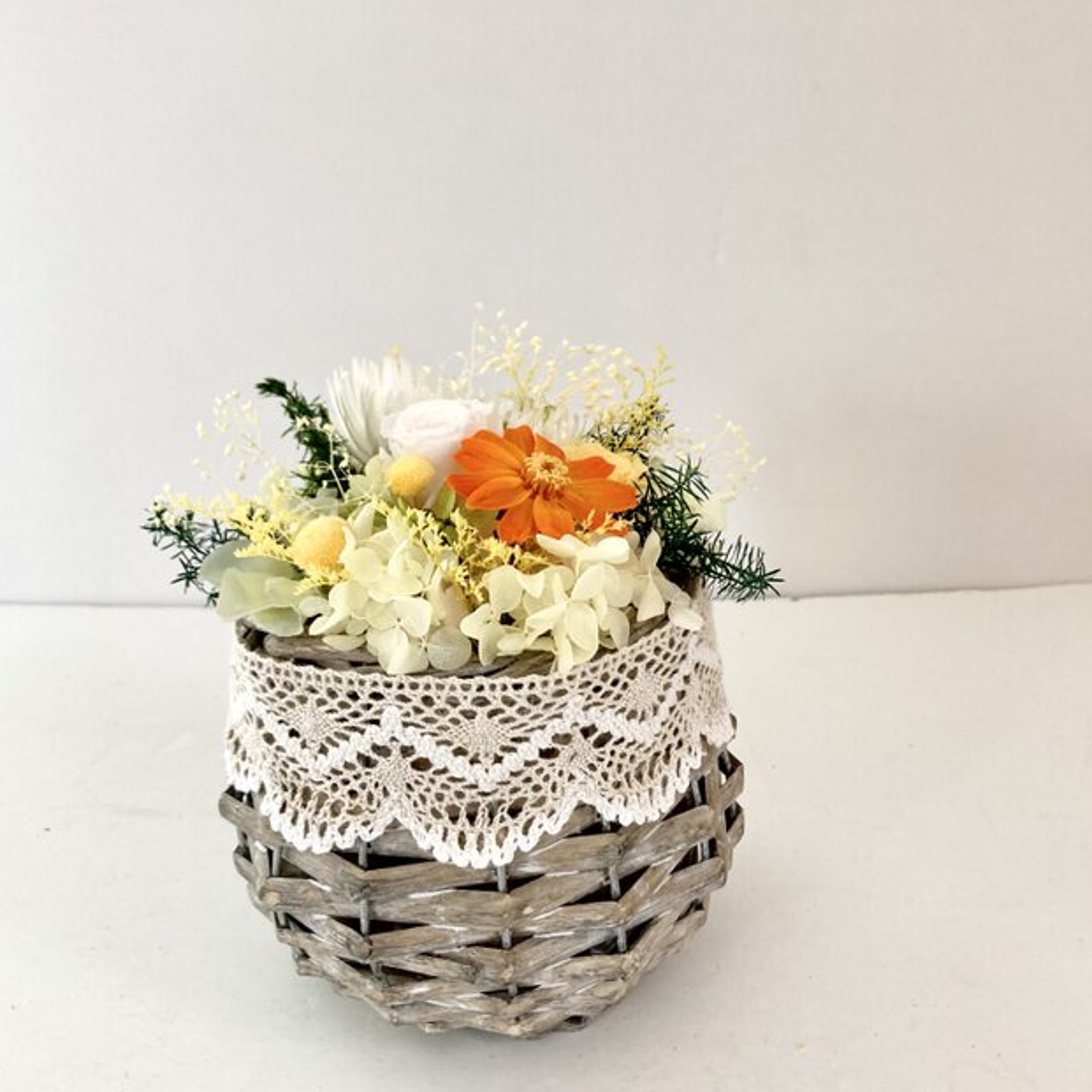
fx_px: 1213
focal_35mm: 34
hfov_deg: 48.5
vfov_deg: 48.2
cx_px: 542
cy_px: 439
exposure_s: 1/60
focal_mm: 3.99
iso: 100
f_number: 1.8
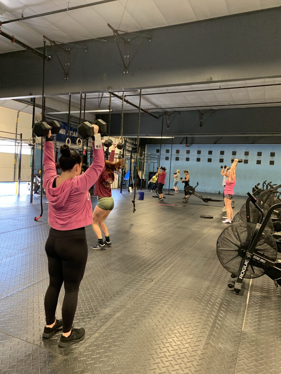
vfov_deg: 67.3
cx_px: 140
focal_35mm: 26
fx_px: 281
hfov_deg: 53.1
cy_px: 187
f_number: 1.8
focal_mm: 4.25
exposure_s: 1/60
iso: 320
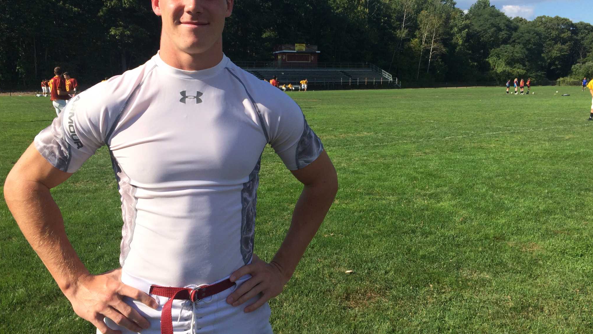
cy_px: 131
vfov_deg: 36.5
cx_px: 294
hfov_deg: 61.0
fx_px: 503
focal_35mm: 32
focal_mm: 4.15
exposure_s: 1/1866
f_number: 2.2
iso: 32
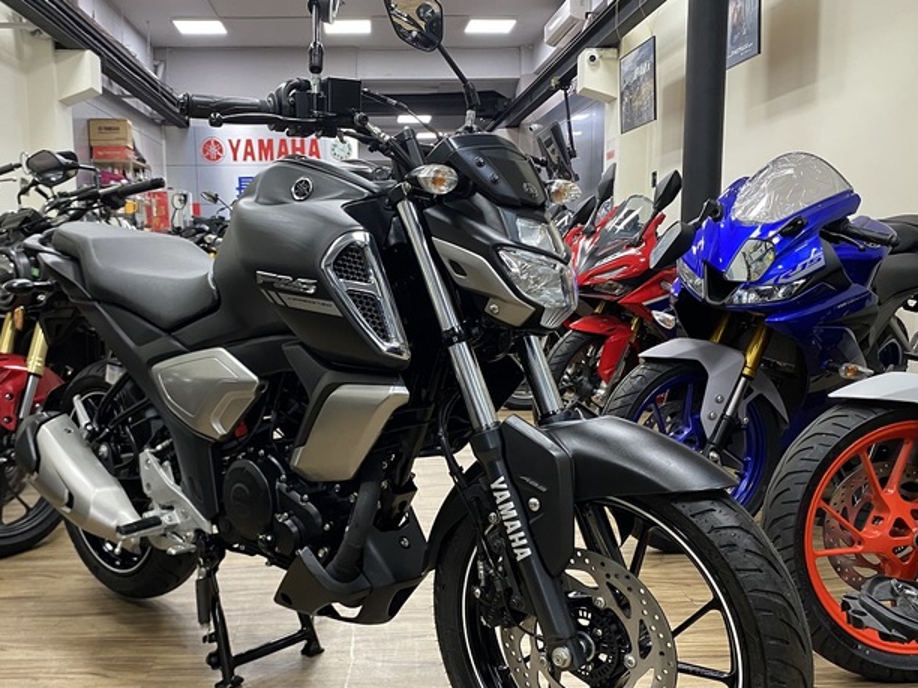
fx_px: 902
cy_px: 399
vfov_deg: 41.7
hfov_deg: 53.8
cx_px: 393
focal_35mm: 34
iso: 320
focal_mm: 4.25
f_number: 1.8
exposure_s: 1/60
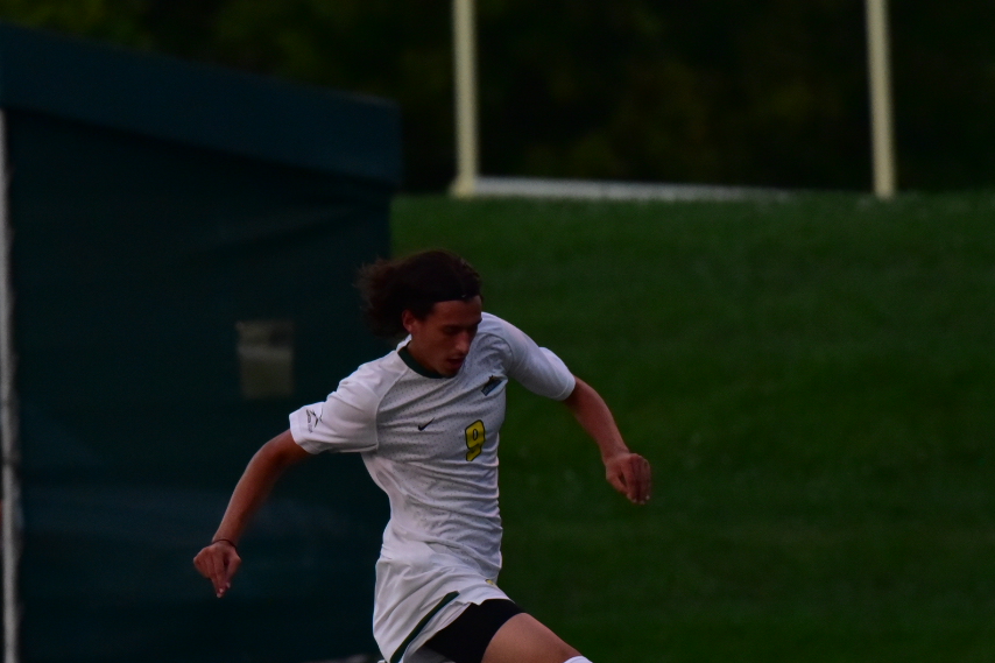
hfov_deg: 3.1
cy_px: 600
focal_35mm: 664
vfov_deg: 2.1
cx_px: 449
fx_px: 18347
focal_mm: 350
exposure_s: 1/2500
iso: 3200
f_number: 5.6
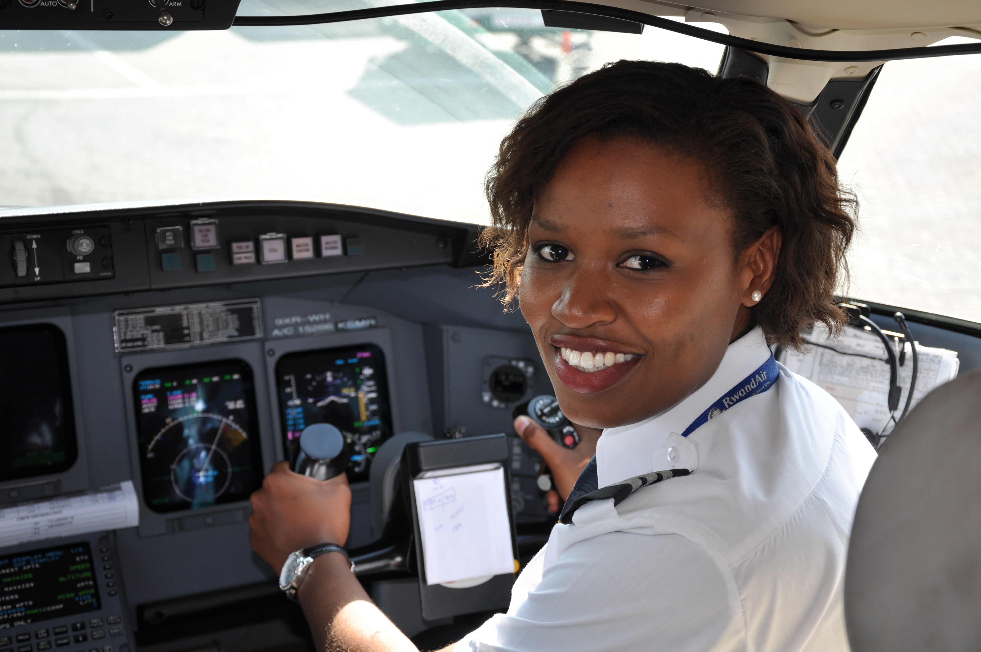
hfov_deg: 33.4
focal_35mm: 60
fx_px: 1633
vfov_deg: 22.6
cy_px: 326
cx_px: 490
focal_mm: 40
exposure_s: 1/125
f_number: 4.5
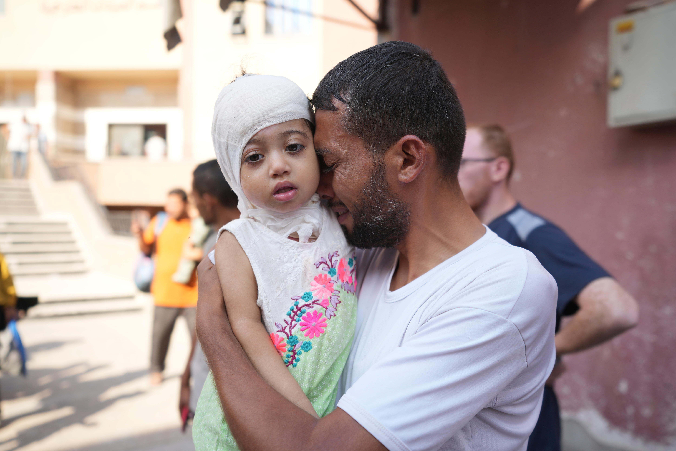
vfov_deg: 37.8
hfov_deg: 54.4
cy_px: 226
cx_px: 338
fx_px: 657
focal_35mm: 35
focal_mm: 35
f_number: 2.8
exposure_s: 1/800
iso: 200
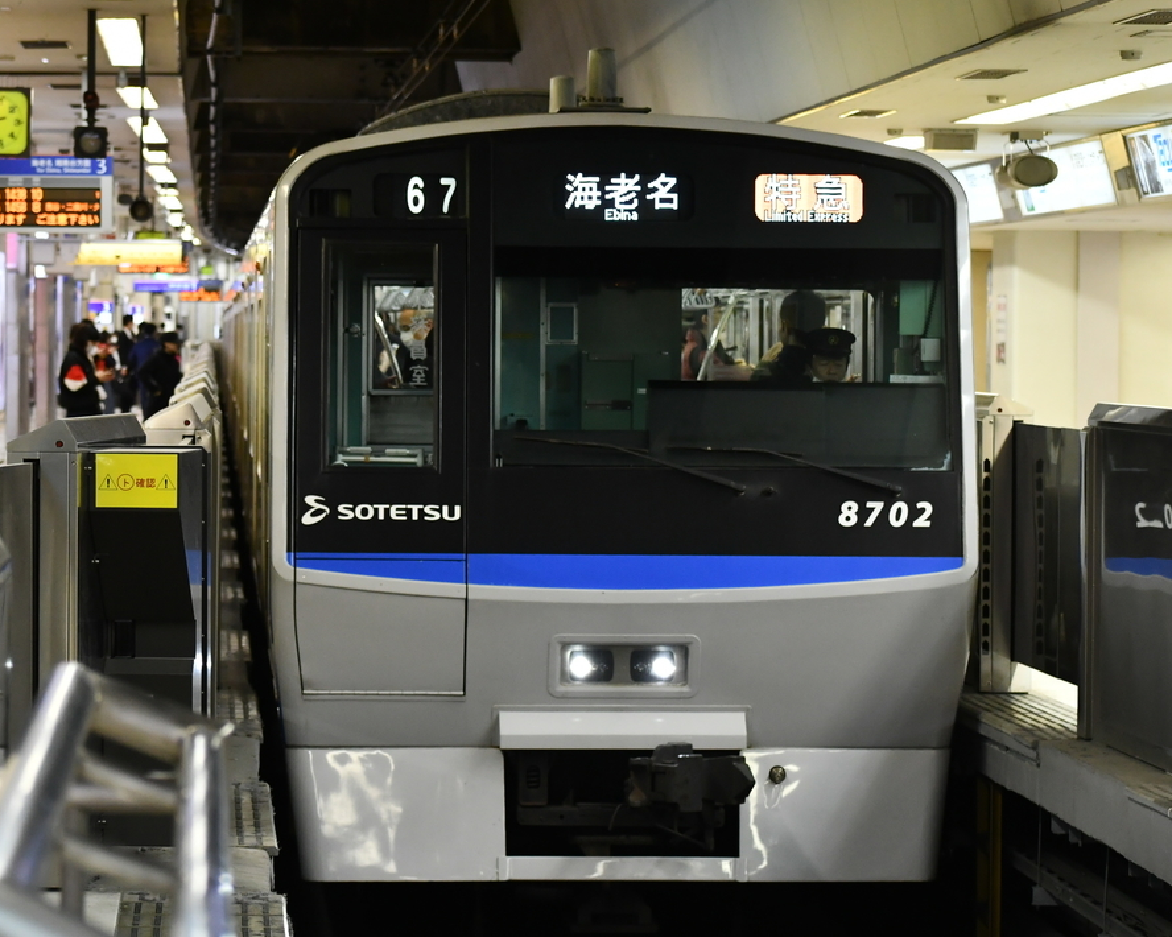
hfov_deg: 12.4
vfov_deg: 9.9
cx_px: 490
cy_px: 480
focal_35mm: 156
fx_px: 5410
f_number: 4.8
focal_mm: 82
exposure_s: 1/160
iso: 1600
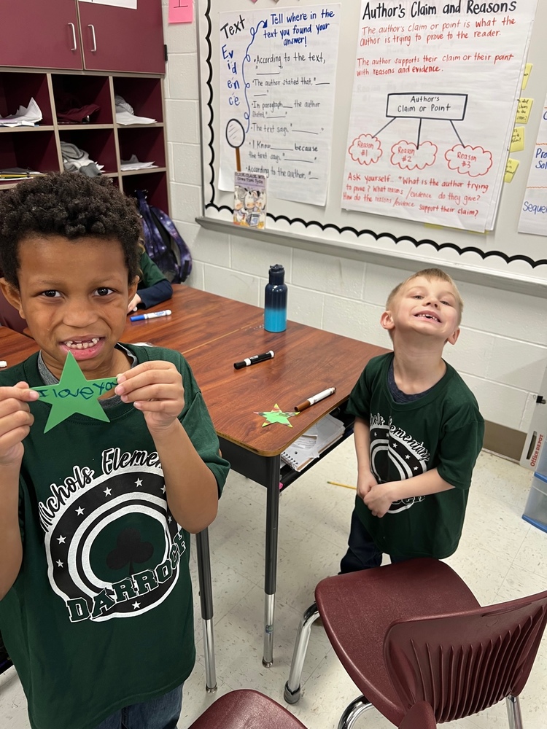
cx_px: 274
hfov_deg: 53.1
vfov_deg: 67.3
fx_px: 548
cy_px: 364
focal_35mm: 26
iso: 100
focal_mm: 5.7
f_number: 1.5
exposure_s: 1/60
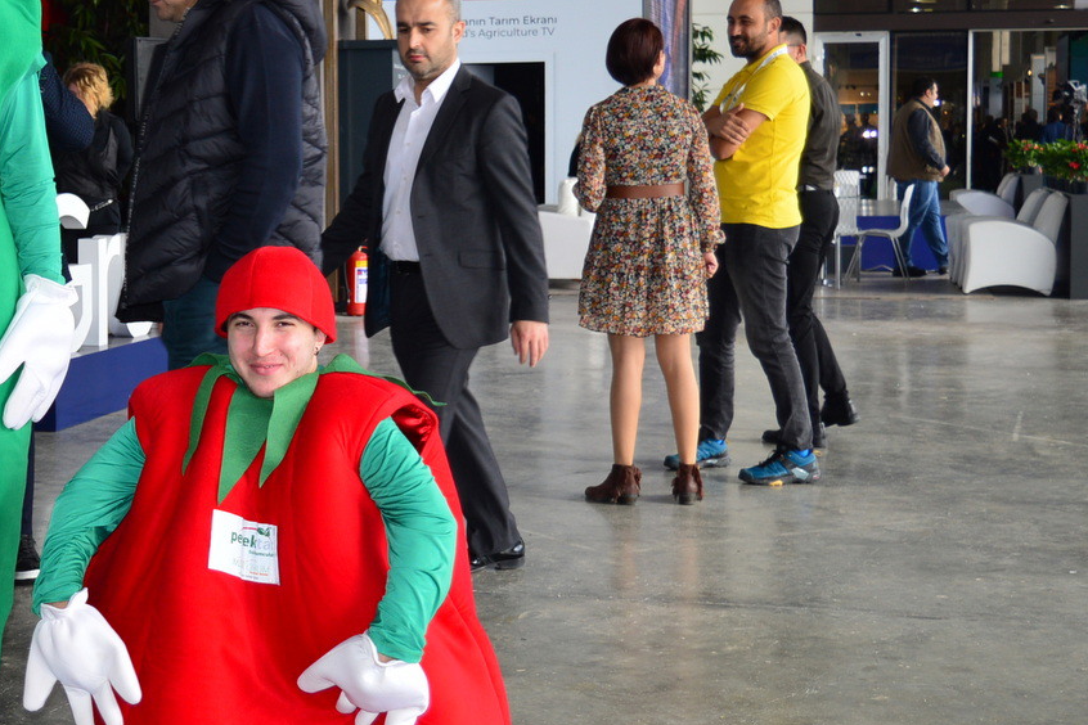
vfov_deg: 23.9
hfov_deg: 34.8
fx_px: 1715
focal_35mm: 57
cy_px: 342
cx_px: 347
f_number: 4
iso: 200
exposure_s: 1/125
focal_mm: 25
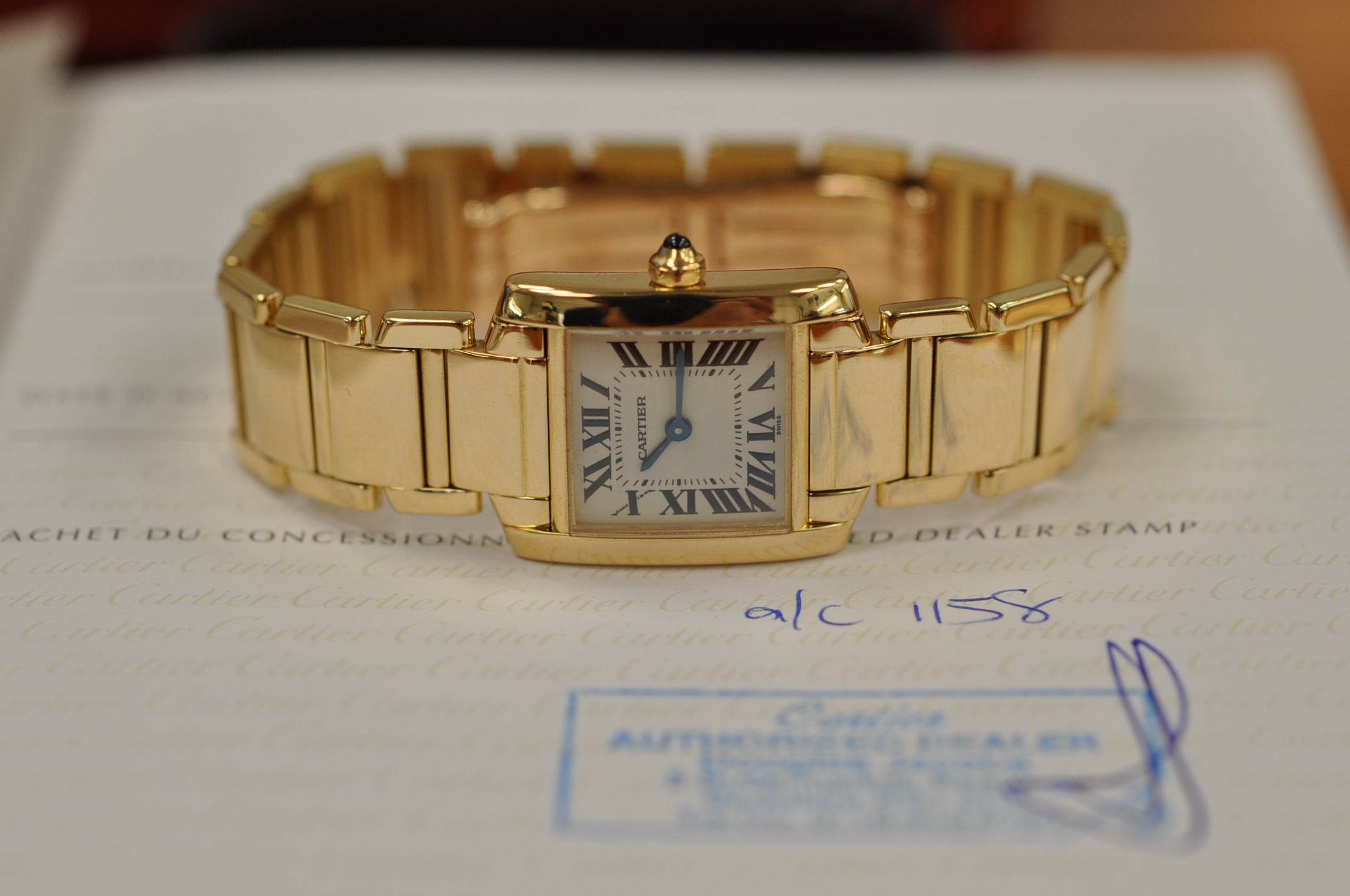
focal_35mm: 90
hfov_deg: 22.6
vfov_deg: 15.2
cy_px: 448
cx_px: 675
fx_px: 3371
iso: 400
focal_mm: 60
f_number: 5.6
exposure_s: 1/125
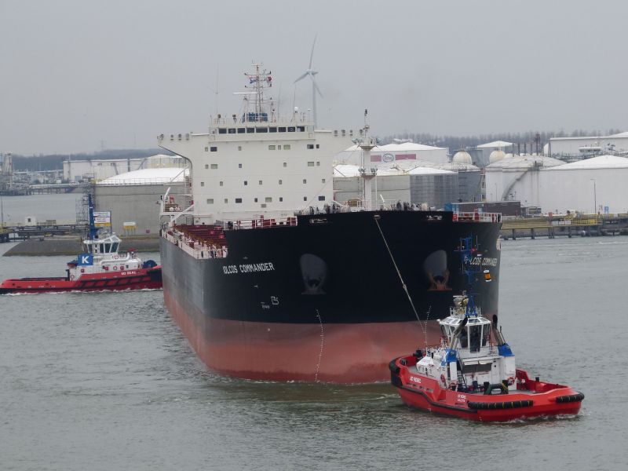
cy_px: 236
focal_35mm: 161
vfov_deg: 9.2
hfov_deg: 12.3
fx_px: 2921
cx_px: 314
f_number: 4
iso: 100
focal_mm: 29
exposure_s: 1/400
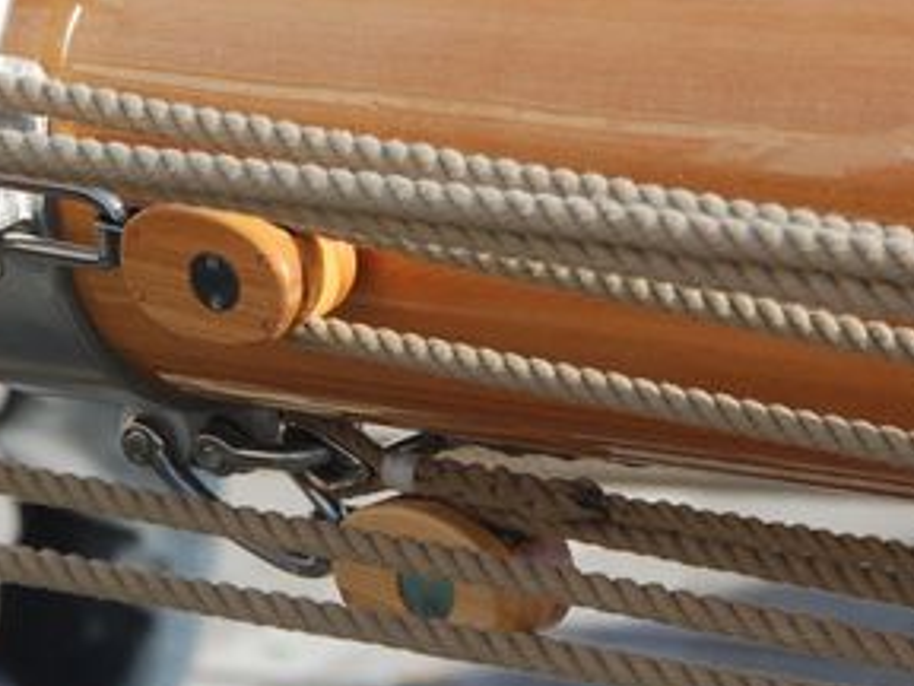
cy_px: 197
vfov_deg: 5.7
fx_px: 6940
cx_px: 460
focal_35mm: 263
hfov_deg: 7.5
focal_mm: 105
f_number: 8
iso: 640
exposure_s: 1/800
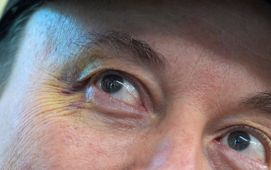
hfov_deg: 3.5
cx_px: 246
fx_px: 4372
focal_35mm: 592
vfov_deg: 2.2
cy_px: 196
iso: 2000
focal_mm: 200
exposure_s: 1/250
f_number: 2.8
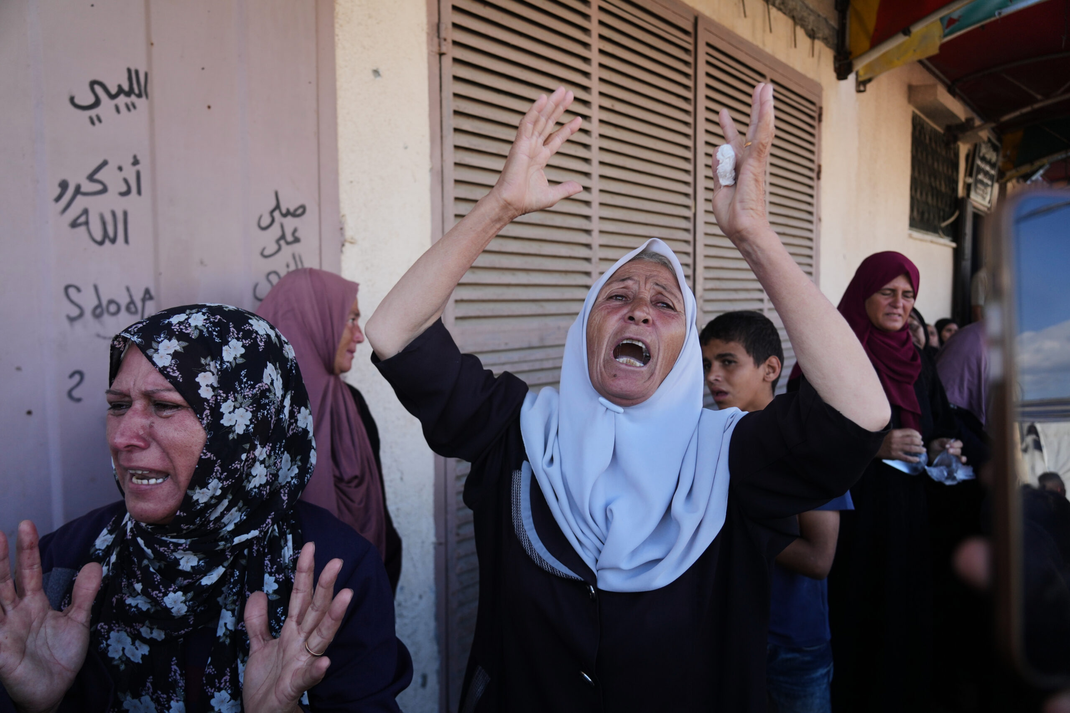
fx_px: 713
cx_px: 535
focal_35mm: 24
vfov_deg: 53.1
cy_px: 356
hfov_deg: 73.7
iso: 320
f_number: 4
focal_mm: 24
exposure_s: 1/500
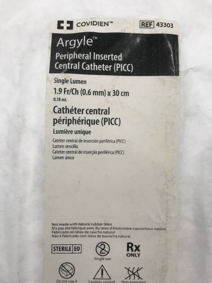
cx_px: 106
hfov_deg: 49.7
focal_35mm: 28
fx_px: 229
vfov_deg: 63.4
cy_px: 142
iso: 25
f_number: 1.8
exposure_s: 1/40
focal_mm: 3.99
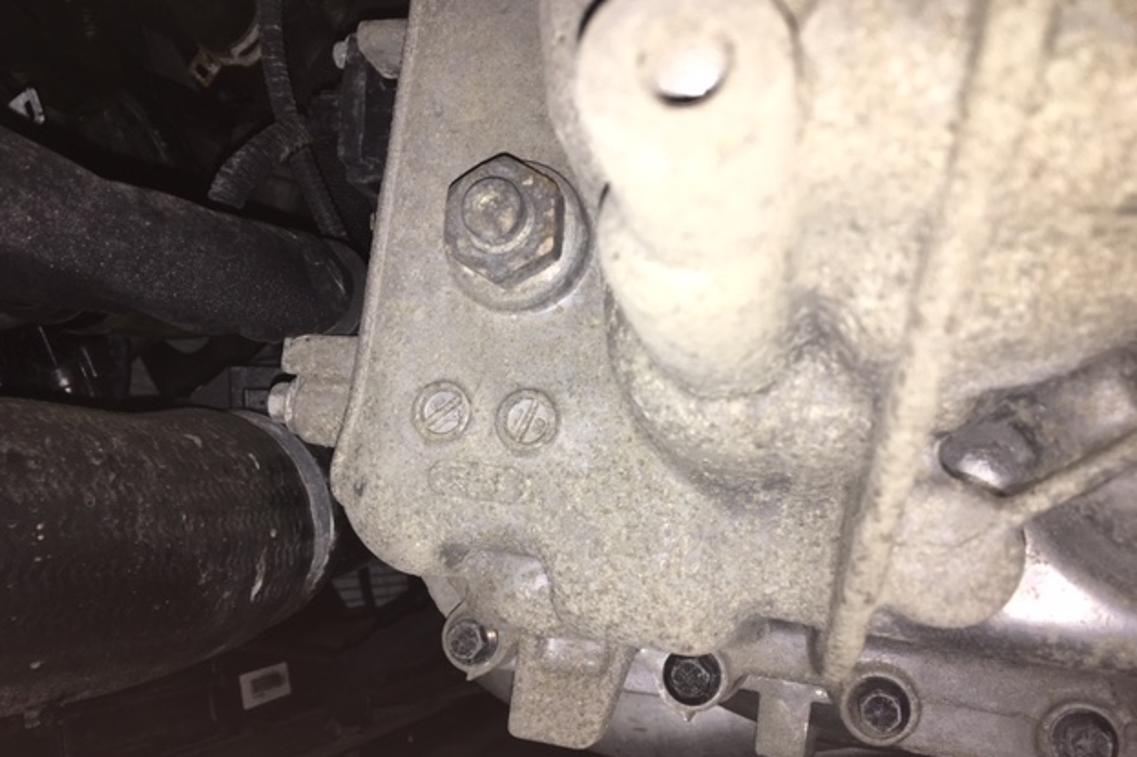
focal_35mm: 31
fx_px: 979
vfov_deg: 42.3
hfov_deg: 60.3
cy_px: 409
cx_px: 571
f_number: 2.2
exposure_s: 1/68
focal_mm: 4.15
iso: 25
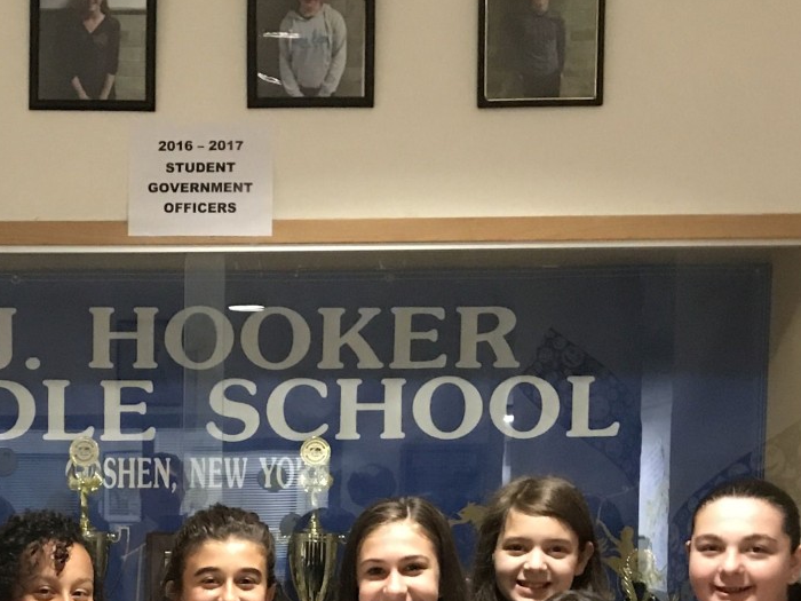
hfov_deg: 23.9
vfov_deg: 17.6
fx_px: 1851
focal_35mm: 80
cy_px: 725
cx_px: 112
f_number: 1.8
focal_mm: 3.99
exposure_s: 1/4
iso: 100
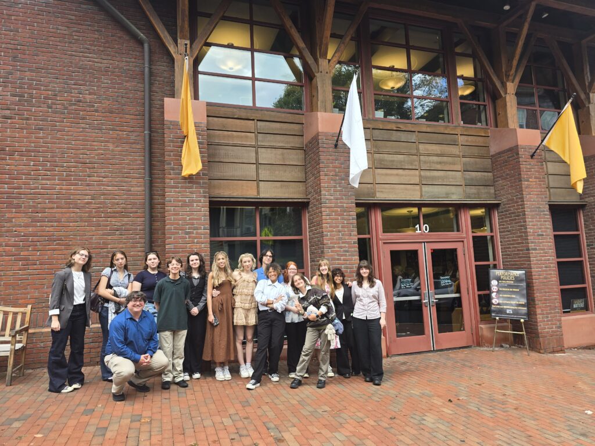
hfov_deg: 73.9
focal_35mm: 23
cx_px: 298
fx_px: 395
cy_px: 223
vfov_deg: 58.9
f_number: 1.7
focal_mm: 6.3
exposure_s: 1/180
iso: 25
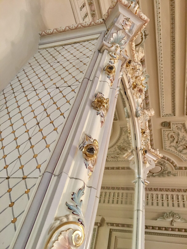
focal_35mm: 29
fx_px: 209
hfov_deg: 48.2
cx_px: 94
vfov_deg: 61.7
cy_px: 124
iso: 200
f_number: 2.2
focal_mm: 4.15
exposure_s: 1/15
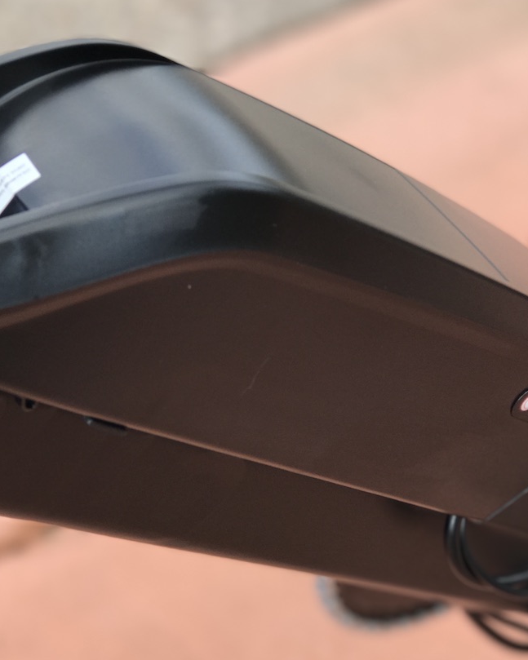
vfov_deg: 21.7
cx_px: 220
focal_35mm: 88
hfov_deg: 17.4
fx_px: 1719
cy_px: 334
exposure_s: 1/170
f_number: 2.8
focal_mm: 6.6
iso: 20
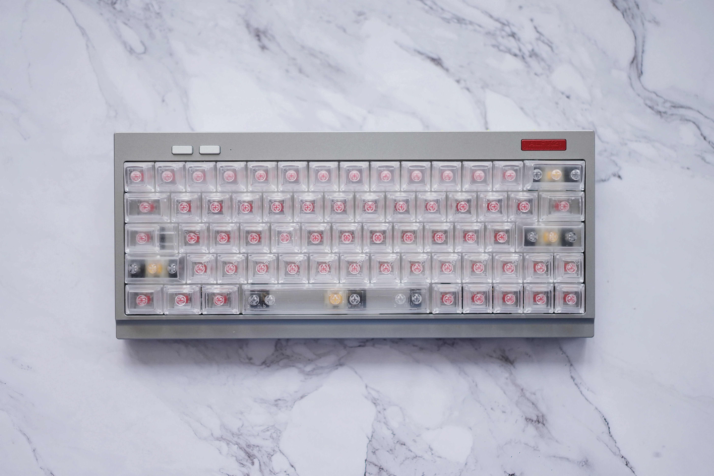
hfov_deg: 36.2
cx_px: 357
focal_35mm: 55
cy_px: 238
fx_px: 1091
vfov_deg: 24.6
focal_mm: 55
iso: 500
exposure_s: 1/1250
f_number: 1.8
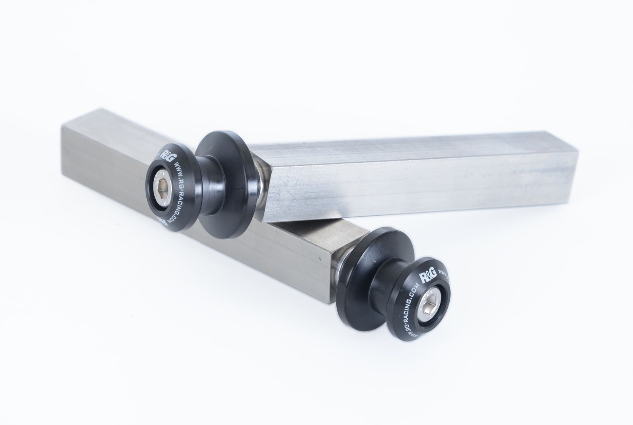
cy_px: 212
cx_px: 316
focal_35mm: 120
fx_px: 2114
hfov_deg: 17.0
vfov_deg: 11.5
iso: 200
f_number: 9
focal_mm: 120
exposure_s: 1/60
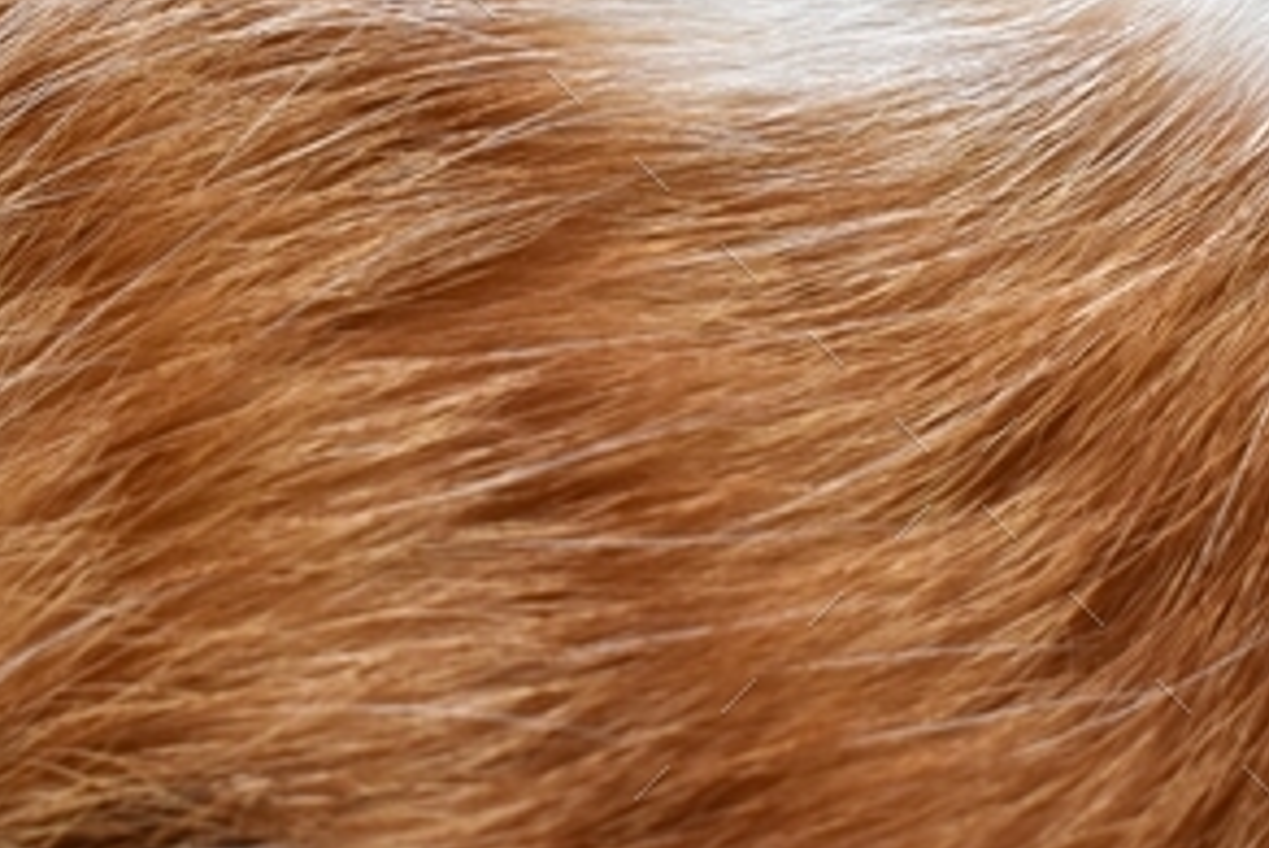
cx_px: 934
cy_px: 28
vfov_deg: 11.8
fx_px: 4056
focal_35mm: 115
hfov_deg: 17.7
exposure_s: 1/50
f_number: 13
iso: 800
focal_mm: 38
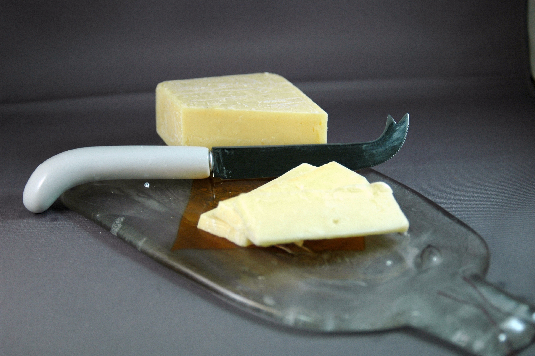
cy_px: 178
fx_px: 980
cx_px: 268
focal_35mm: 66
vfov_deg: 20.6
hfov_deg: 30.5
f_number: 4
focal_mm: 44
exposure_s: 1/100
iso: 400
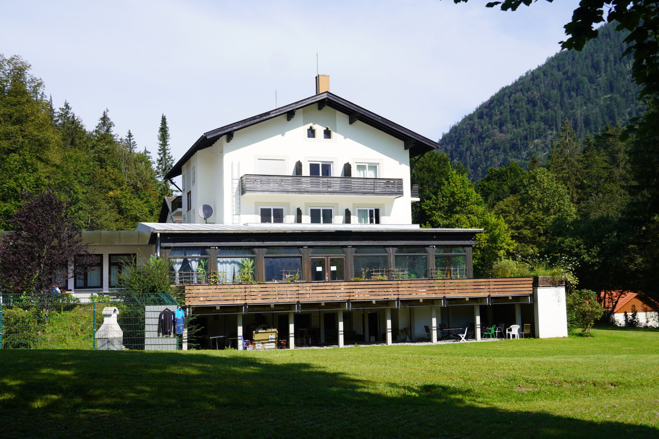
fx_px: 769
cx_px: 330
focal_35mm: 42
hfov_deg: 46.4
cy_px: 220
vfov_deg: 31.9
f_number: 4.5
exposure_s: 1/500
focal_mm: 28
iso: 100
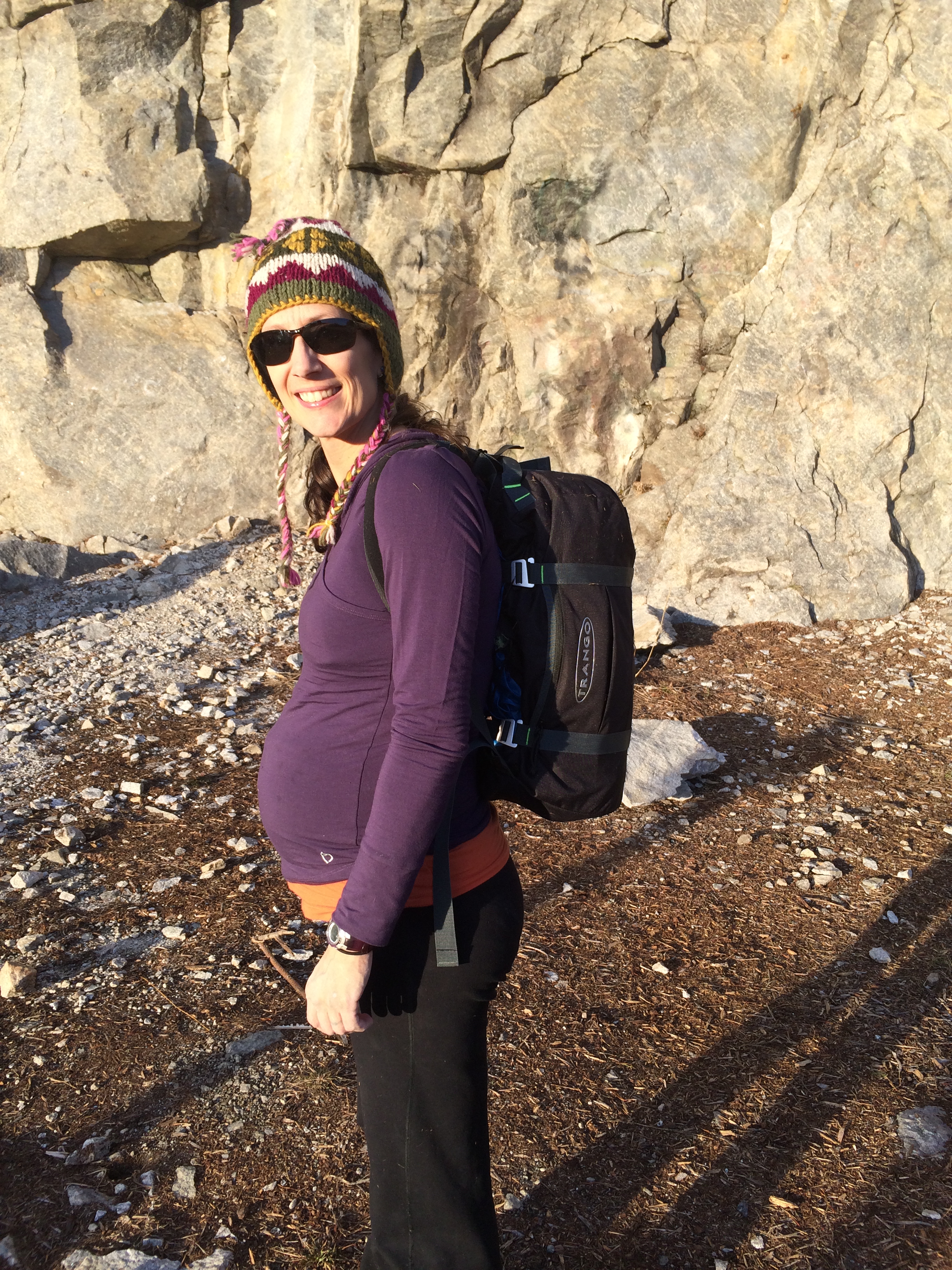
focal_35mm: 30
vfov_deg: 60.0
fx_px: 1100
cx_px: 476
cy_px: 635
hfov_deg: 46.8
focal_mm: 4.12
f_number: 2.2
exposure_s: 1/612
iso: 32
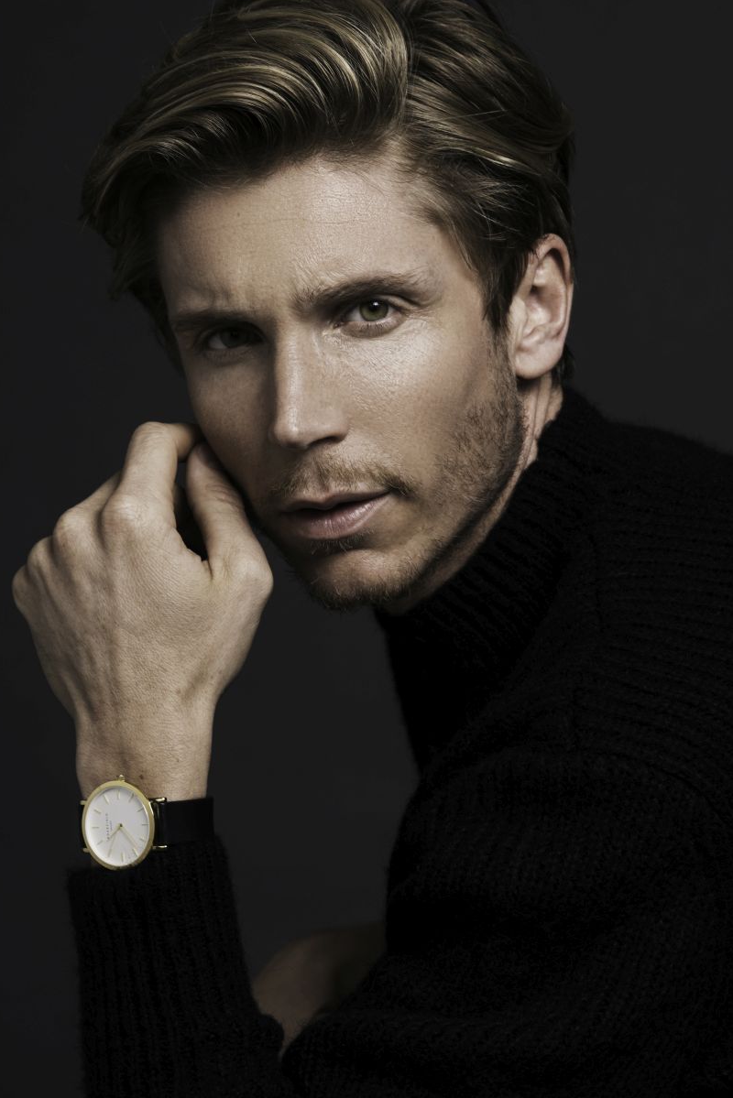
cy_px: 695
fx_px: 4700
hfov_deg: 8.9
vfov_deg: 13.3
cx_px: 448
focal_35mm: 154
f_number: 9
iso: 160
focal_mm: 112
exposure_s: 1/160
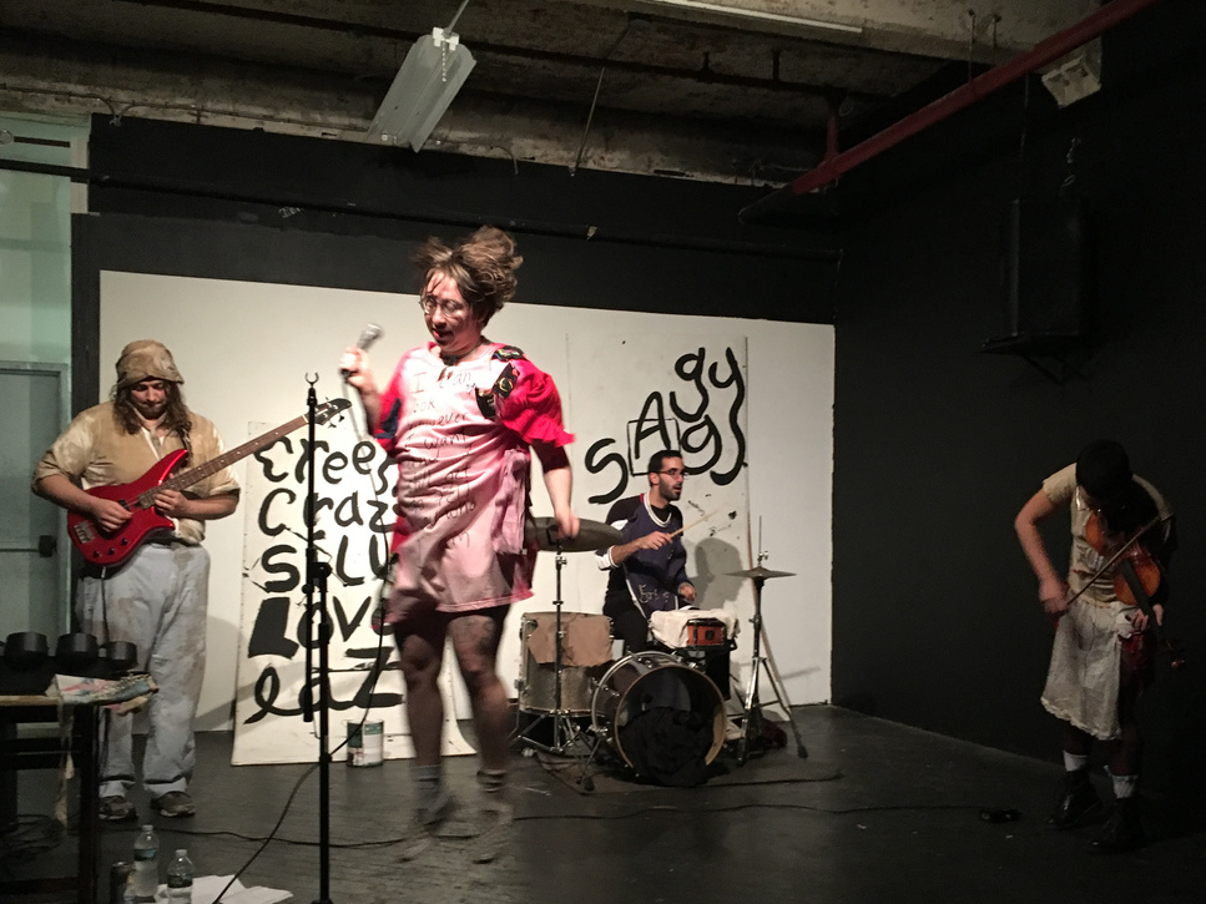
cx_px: 645
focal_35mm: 36
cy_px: 550
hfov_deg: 51.3
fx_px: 1254
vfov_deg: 39.5
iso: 200
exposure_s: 1/15
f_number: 2.2
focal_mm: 4.15
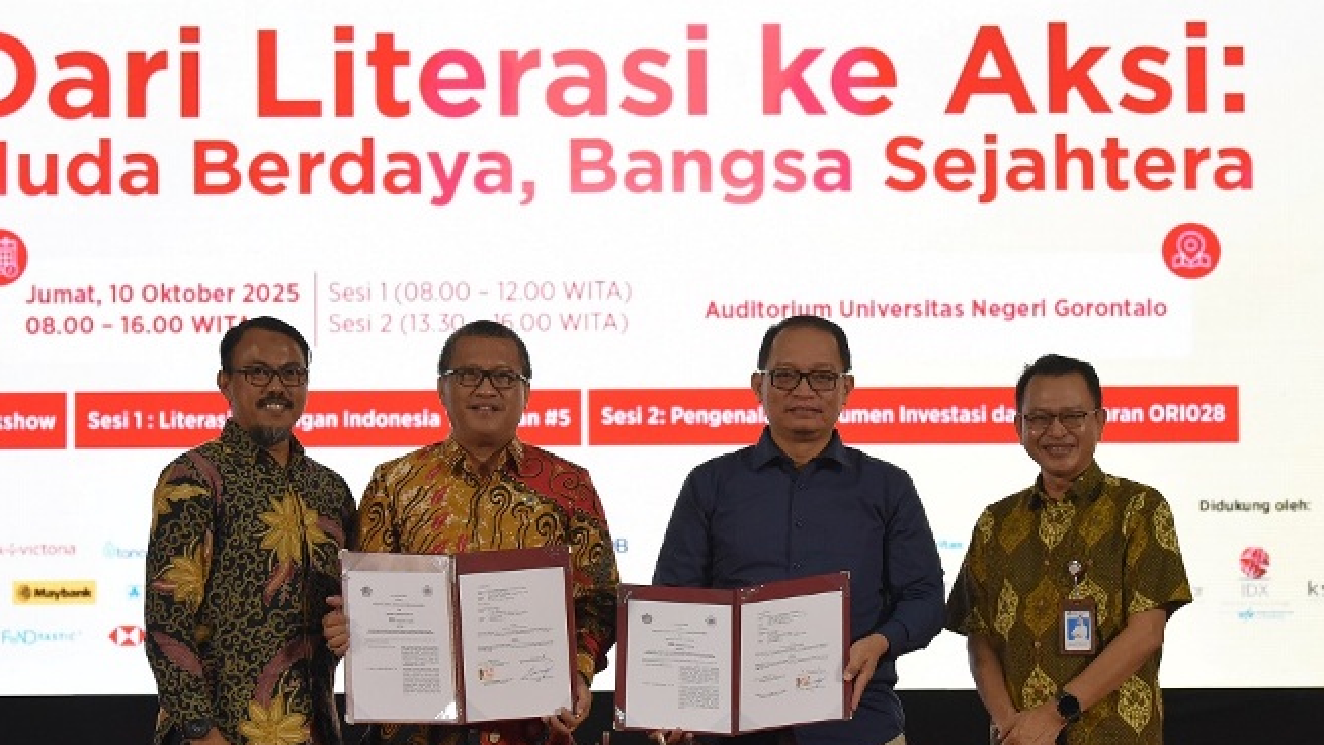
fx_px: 4494
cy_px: 490
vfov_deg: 9.5
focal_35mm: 128
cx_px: 613
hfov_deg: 16.8
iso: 3200
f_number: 2.8
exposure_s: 1/800
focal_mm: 78
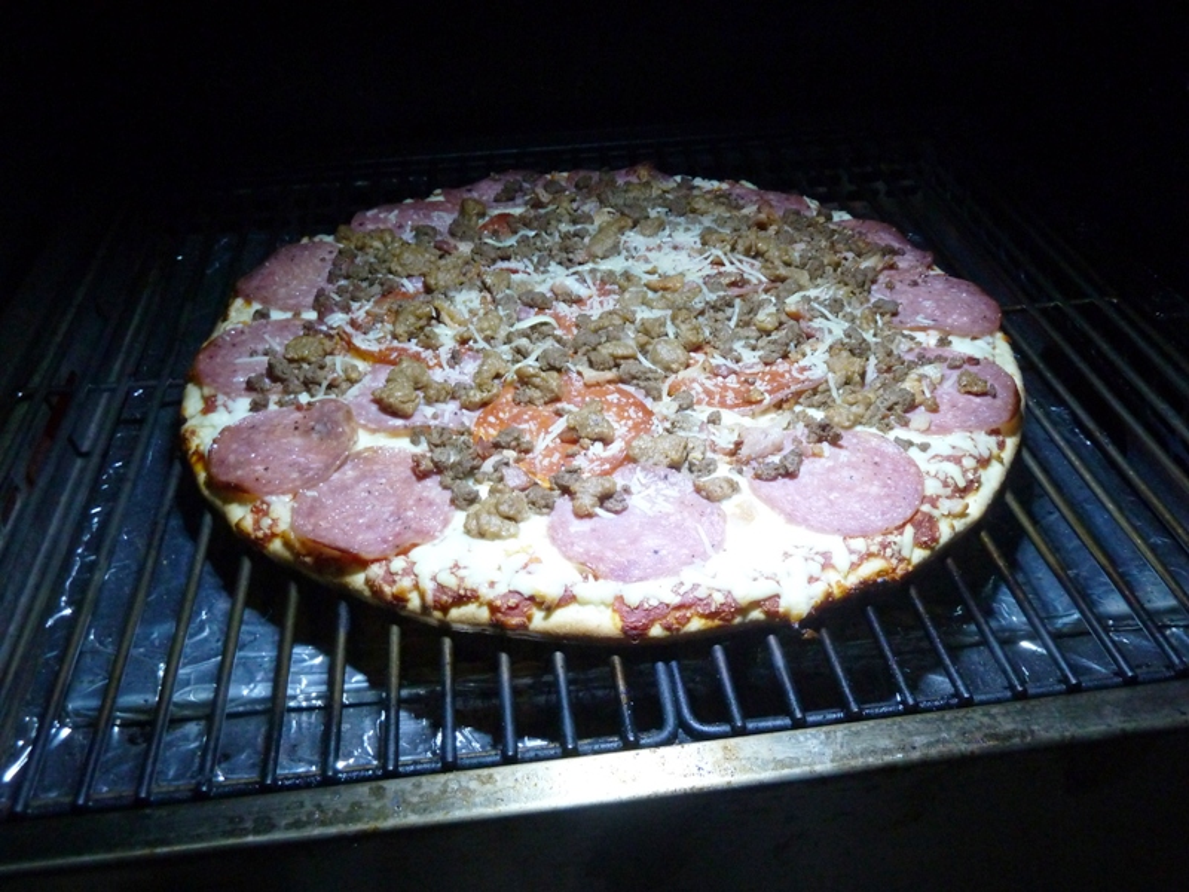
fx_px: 1099
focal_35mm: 32
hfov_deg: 56.8
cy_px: 446
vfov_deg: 44.2
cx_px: 594
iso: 400
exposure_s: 1/13
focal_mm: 5.3
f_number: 3.5
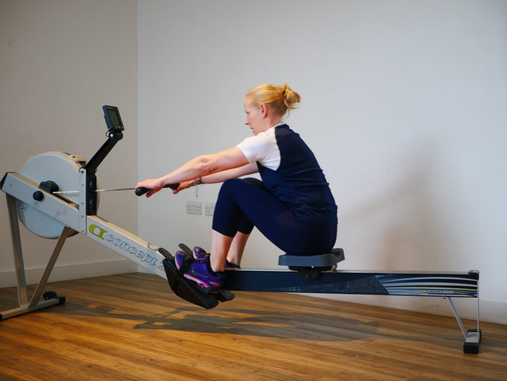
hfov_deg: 38.2
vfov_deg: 29.1
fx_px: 733
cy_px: 190
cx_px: 254
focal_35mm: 50
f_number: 1.7
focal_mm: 25
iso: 250
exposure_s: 1/60
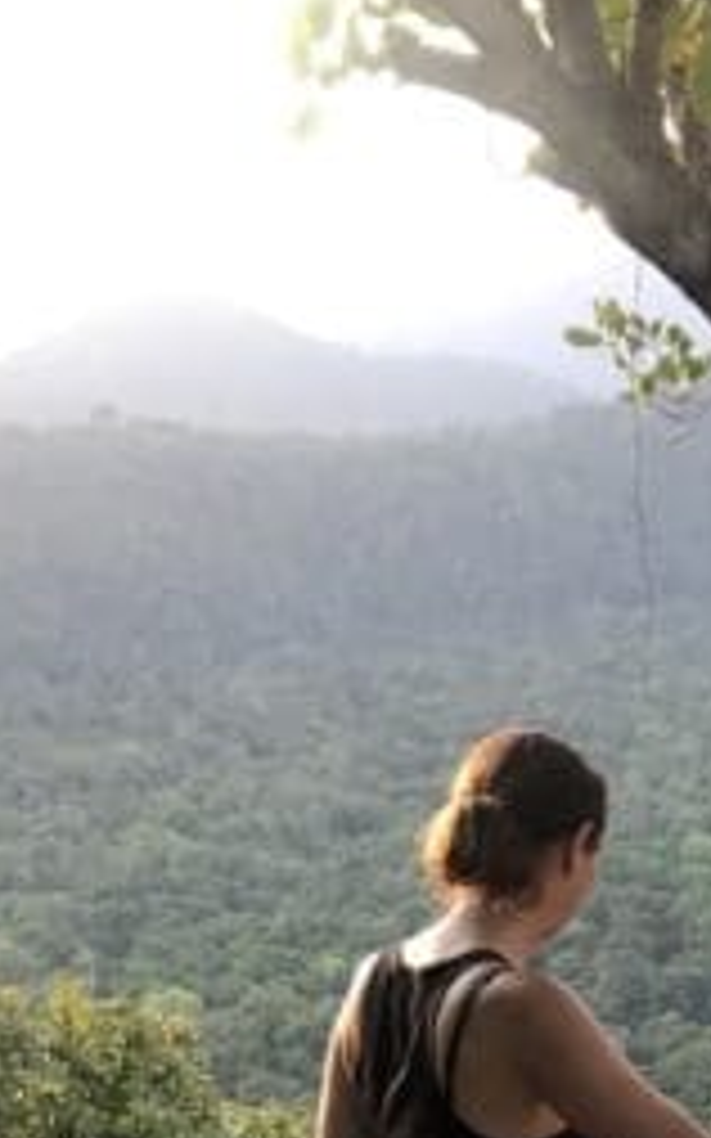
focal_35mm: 94
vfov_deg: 21.2
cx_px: 792
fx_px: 2916
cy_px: 1169
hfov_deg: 13.6
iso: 40
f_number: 1.8
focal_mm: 3.99
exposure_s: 1/120
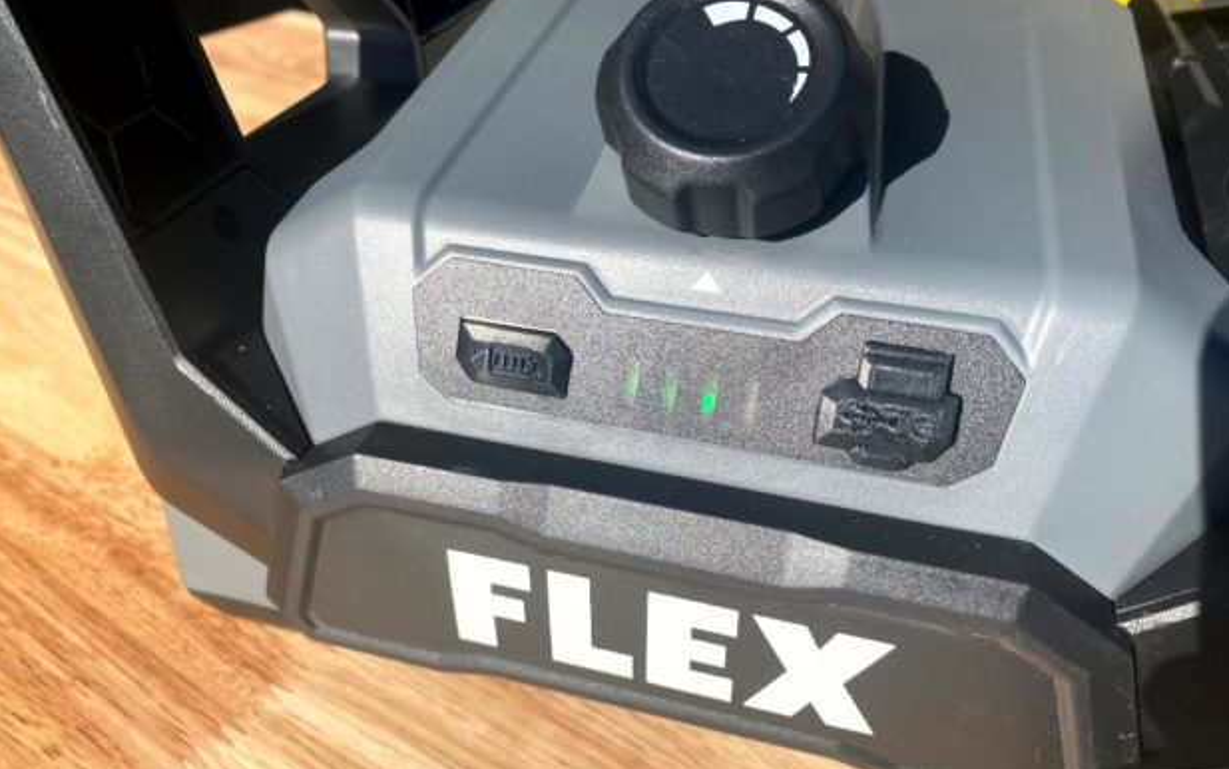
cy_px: 418
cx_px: 620
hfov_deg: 66.5
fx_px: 938
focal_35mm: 28
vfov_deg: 44.5
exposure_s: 1/3300
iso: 32
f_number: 1.8
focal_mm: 4.25
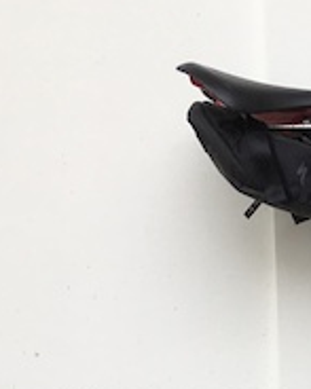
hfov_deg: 11.1
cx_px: 662
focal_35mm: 123
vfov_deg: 14.6
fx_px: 1416
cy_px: 579
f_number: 2.2
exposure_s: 1/153
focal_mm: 4.15
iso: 25
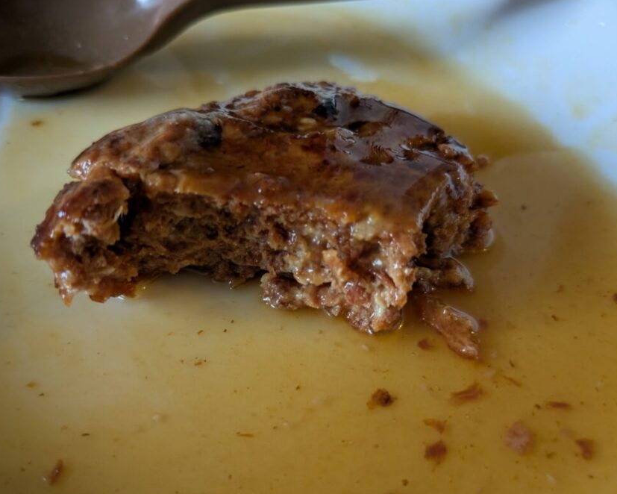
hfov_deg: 60.4
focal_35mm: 29
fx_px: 530
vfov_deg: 49.9
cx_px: 306
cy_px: 273
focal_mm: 4.53
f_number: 1.7
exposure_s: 1/40.4
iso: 280
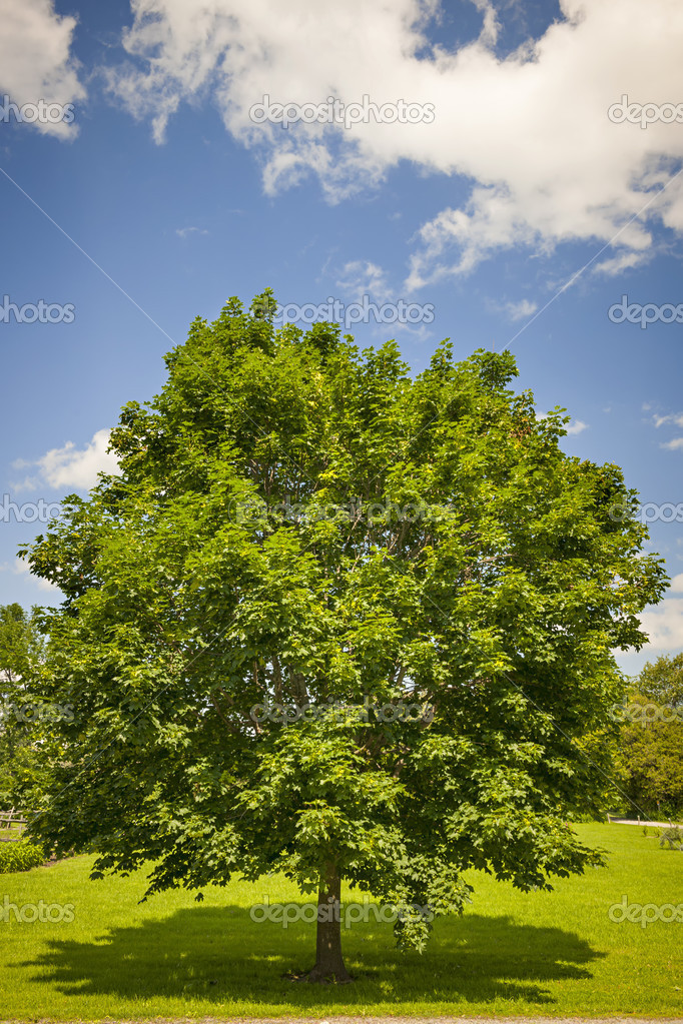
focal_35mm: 35
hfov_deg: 37.9
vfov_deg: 54.4
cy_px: 512
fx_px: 996
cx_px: 342
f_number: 9
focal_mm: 35
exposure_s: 1/125
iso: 200
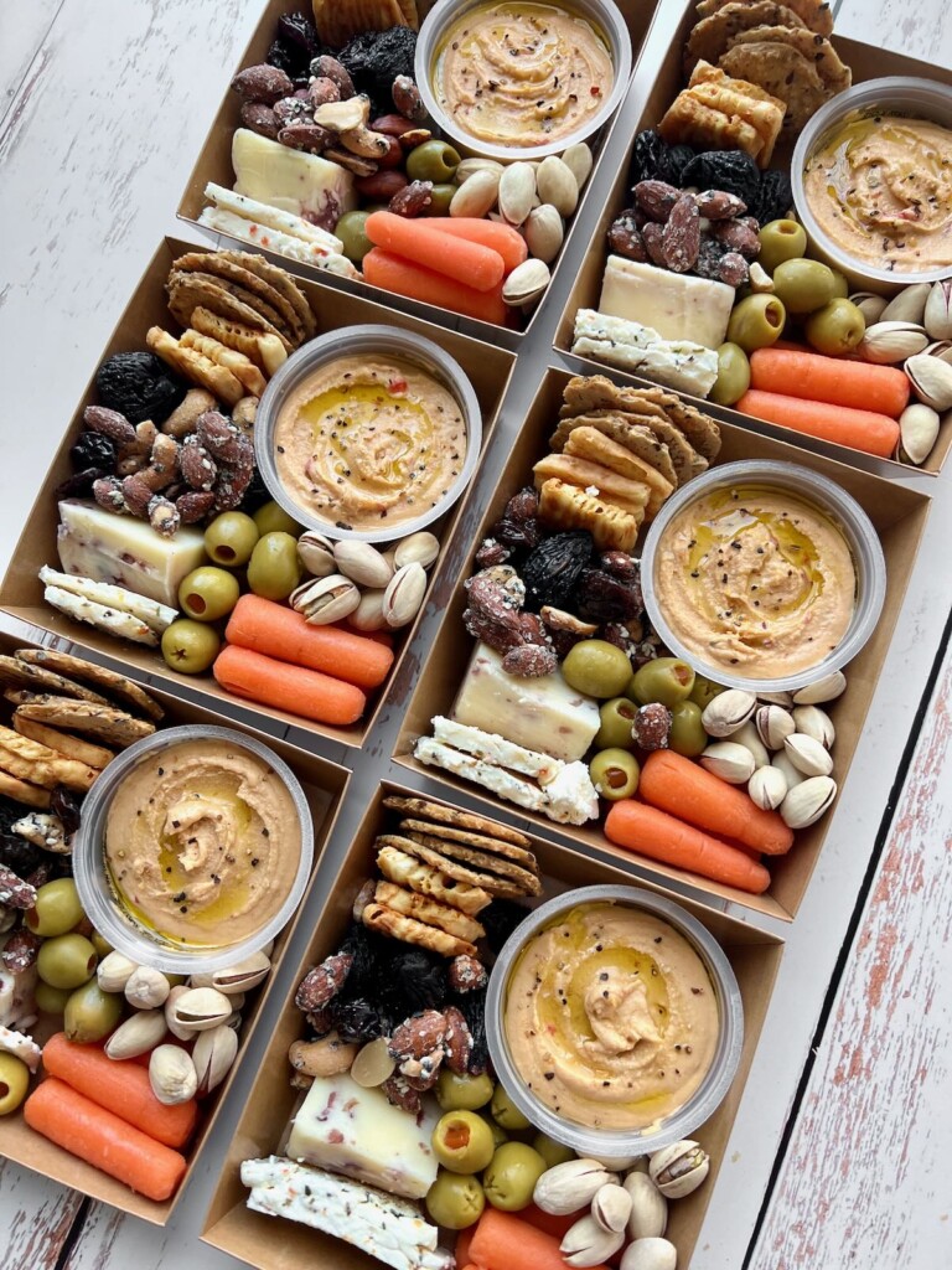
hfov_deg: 53.1
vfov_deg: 67.3
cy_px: 635
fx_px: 953
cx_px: 476
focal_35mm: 26
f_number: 1.5
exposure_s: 1/116
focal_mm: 5.7
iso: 125
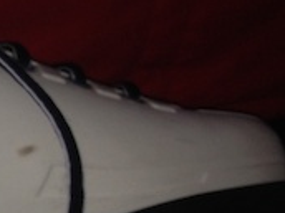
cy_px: 198
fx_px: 1342
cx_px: -270
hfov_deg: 11.1
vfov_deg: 9.1
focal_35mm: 163
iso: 64
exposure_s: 1/29
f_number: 2.4
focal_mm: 4.28
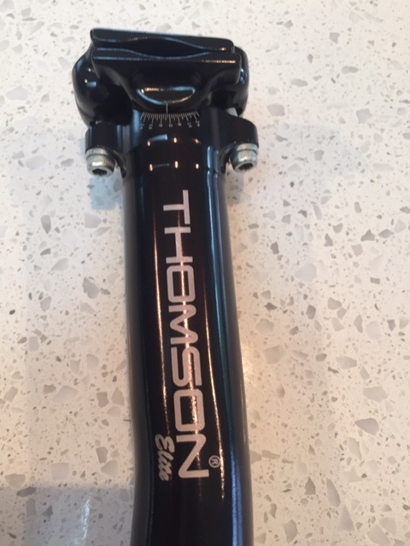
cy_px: 273
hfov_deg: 48.2
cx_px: 205
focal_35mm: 29
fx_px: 458
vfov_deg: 61.7
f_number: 2.2
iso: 80
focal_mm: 4.15
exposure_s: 1/30
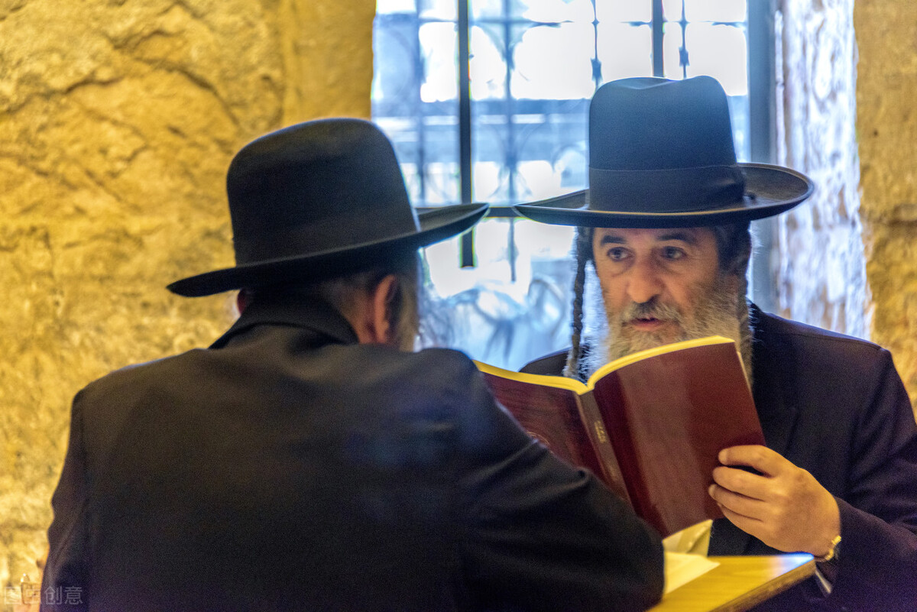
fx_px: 4841
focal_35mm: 190
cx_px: 458
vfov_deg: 7.2
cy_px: 306
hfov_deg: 10.8
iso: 1600
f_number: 5.6
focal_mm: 190
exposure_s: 1/40
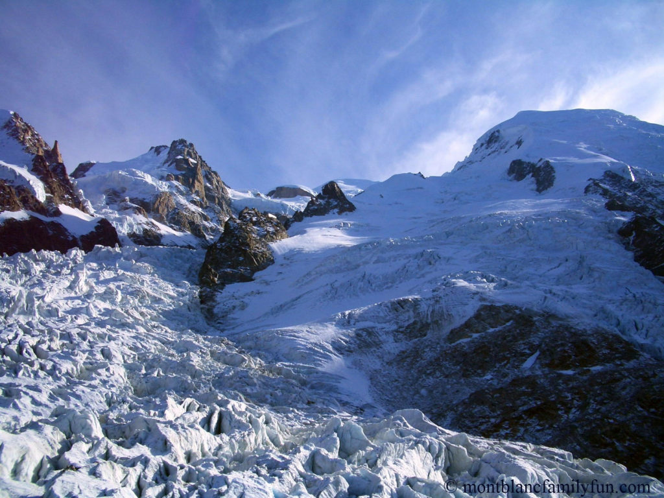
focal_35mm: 35
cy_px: 249
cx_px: 332
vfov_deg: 40.7
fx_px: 671
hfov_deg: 52.6
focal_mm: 5.8
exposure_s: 1/800
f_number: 4.3
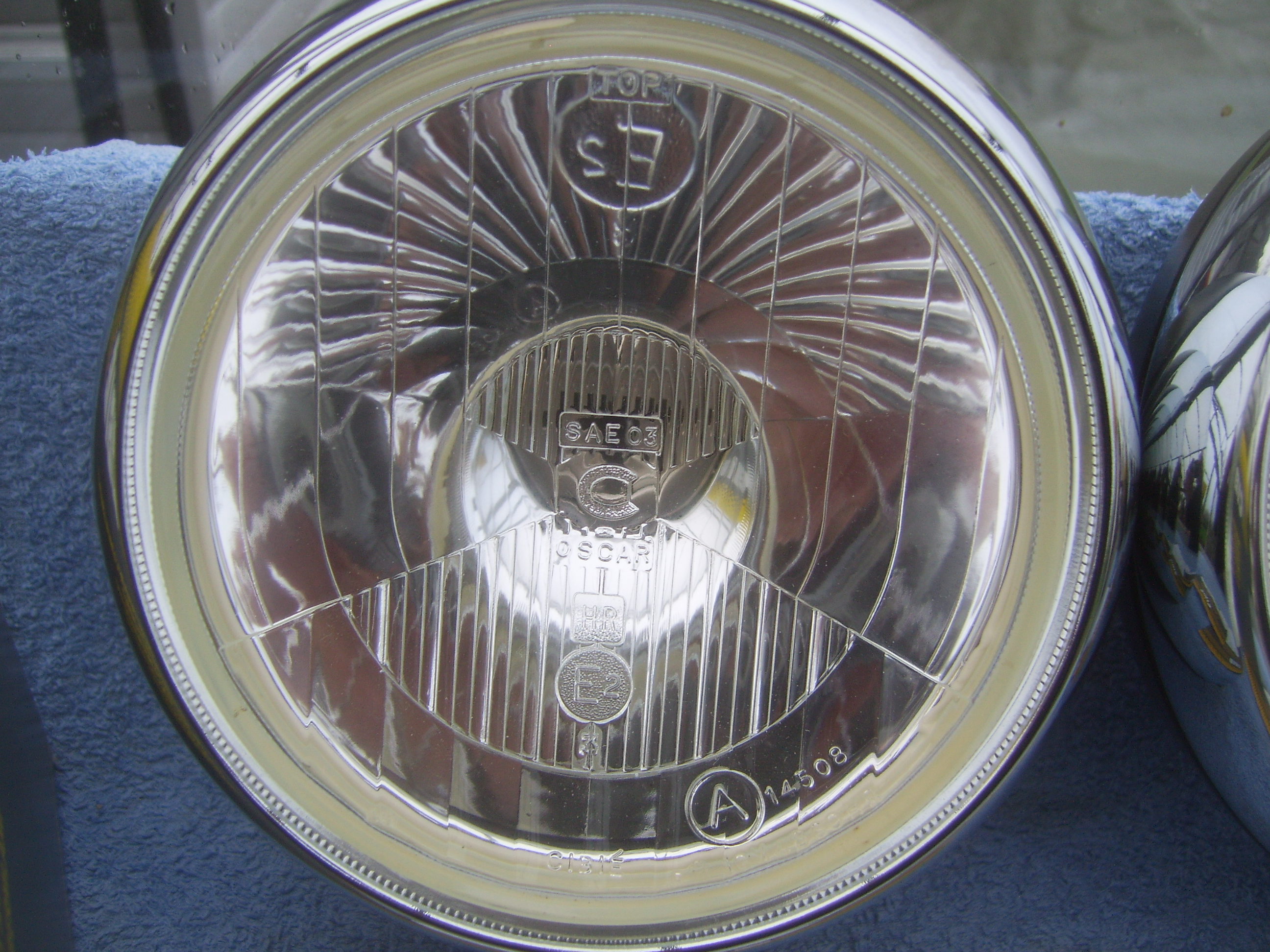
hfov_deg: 49.0
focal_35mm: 38
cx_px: 635
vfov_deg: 37.7
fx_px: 1394
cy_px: 476
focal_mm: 7.8
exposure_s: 1/40
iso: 50
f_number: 2.8
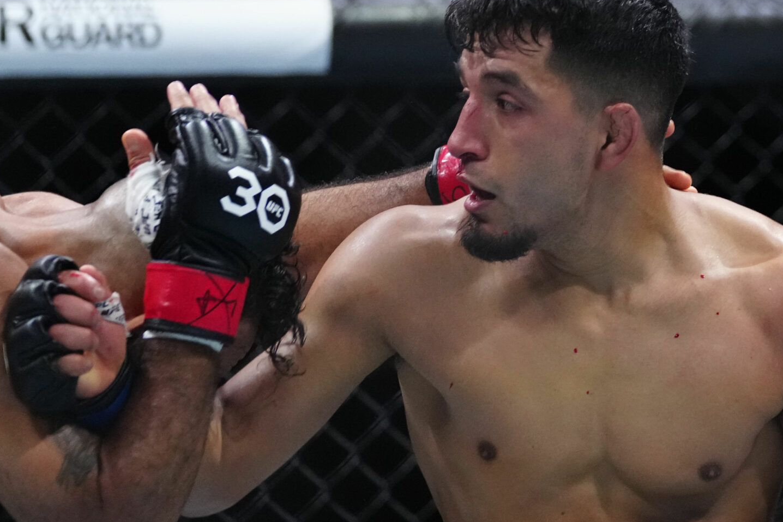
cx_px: 371
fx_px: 5545
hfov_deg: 8.1
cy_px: 83
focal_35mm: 255
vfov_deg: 5.4
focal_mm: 143
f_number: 2.8
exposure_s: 1/1250
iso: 3200
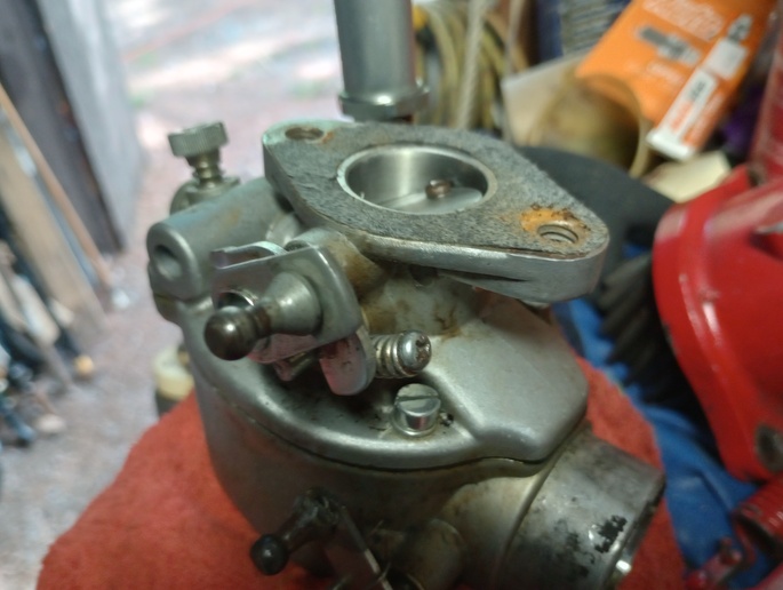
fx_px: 634
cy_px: 295
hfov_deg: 63.4
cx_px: 392
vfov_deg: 49.9
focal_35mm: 28
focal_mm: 4.27
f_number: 1.8
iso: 927
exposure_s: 1/24
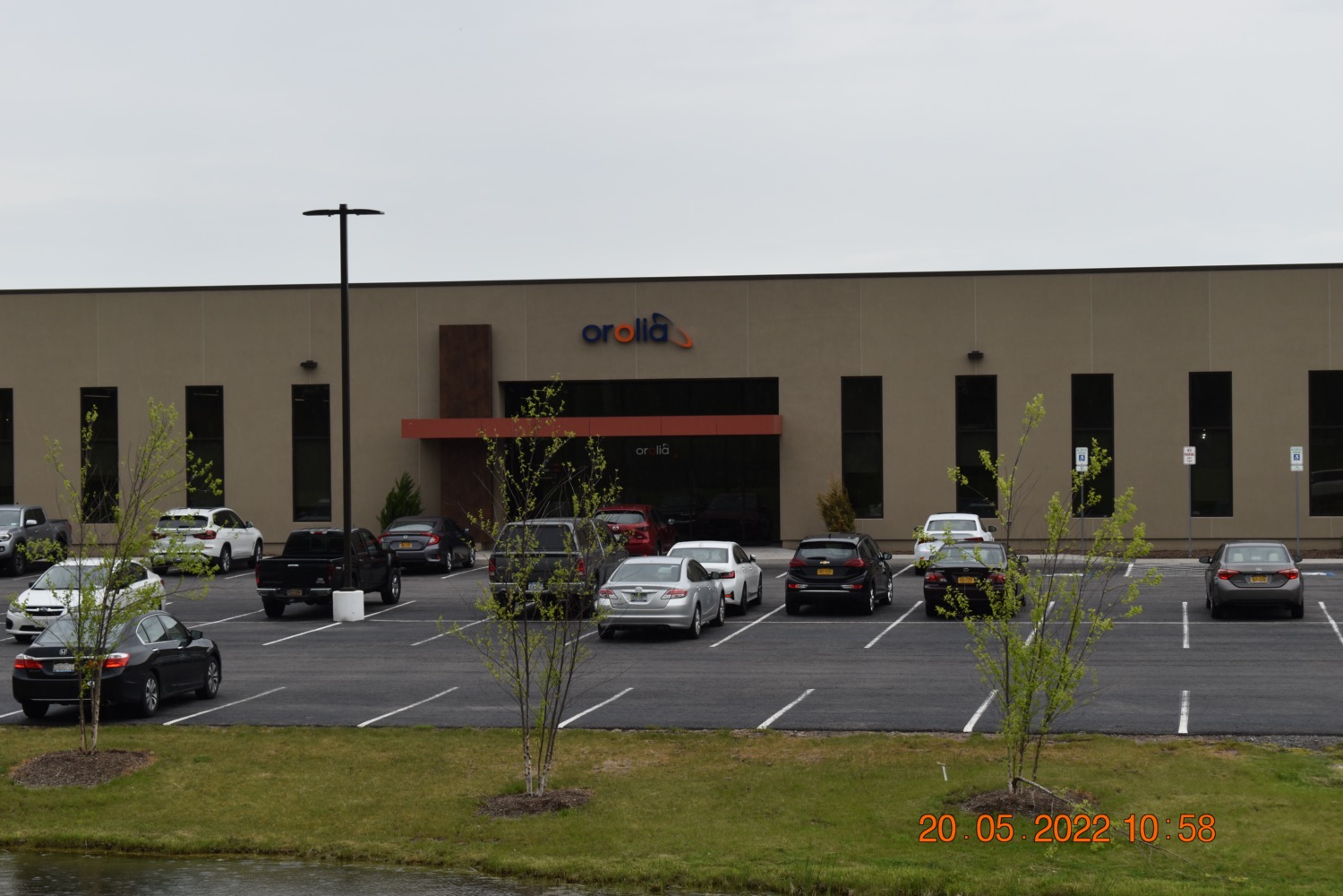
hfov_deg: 24.6
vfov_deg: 16.6
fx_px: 3077
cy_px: 448
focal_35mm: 82
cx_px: 672
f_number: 7.1
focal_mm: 55
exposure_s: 1/200
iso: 100
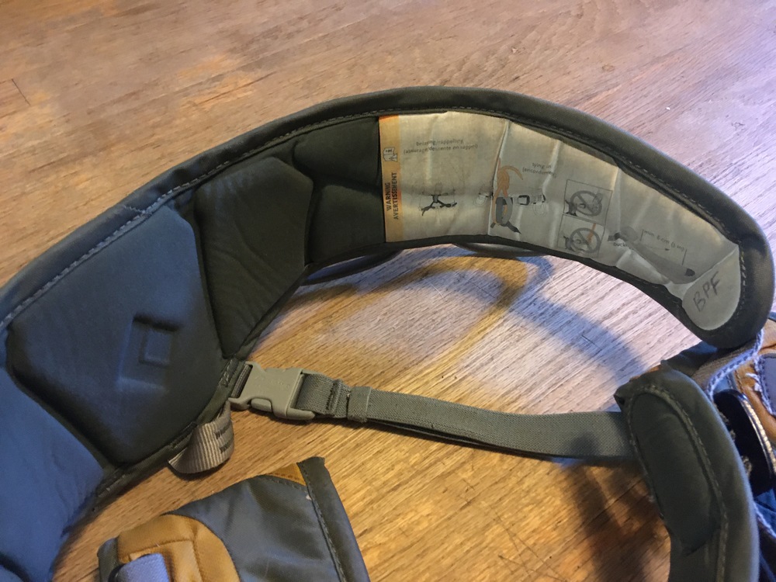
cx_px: 388
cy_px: 291
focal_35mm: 29
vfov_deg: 48.2
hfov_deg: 61.7
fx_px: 650
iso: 400
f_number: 2.2
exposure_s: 1/15
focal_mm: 4.15
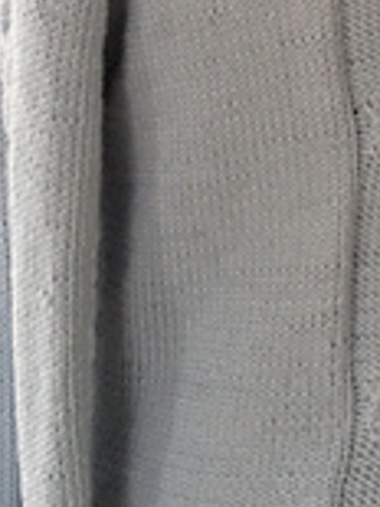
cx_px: 467
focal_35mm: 113
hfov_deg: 12.7
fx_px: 1656
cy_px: -23
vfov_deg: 17.0
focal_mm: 4.28
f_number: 2.4
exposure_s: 1/20
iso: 125
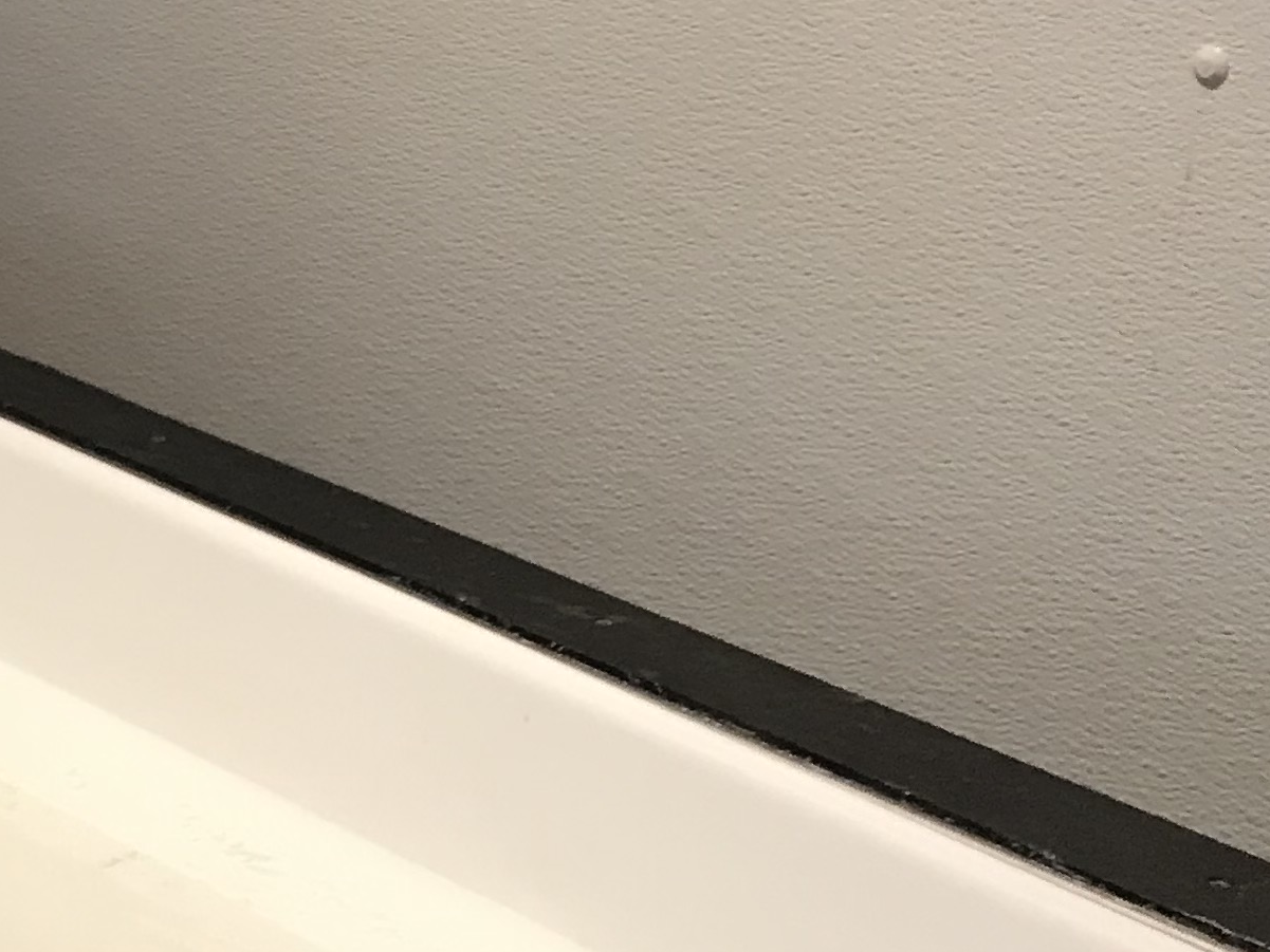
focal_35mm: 94
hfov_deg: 18.5
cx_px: -620
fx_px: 3449
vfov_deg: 15.7
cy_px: 699
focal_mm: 3.99
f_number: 1.8
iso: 40
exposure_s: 1/20
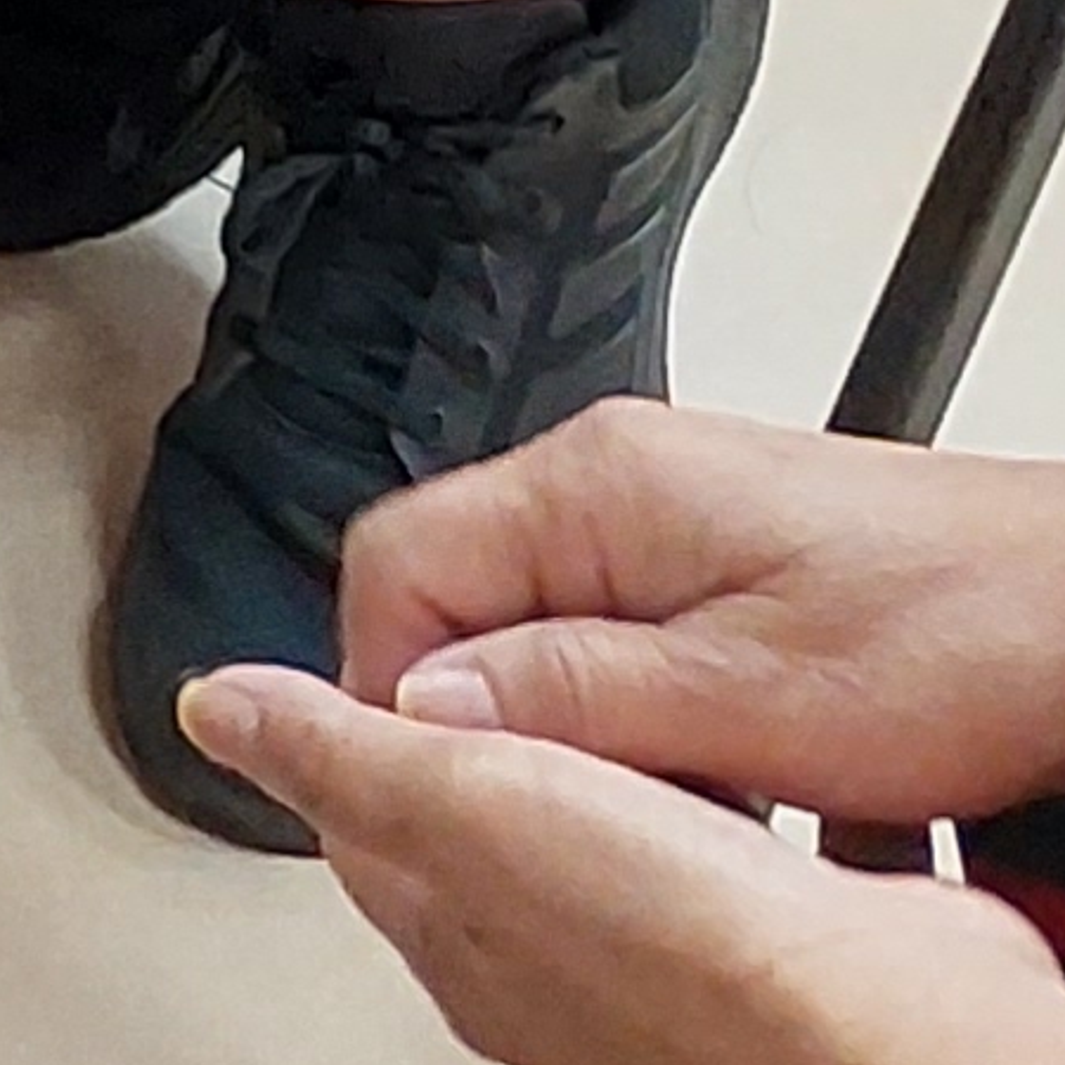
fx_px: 7588
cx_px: -2923
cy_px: -2883
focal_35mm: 218
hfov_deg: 6.7
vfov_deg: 6.7
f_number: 1.8
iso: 250
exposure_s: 1/50
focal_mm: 5.23
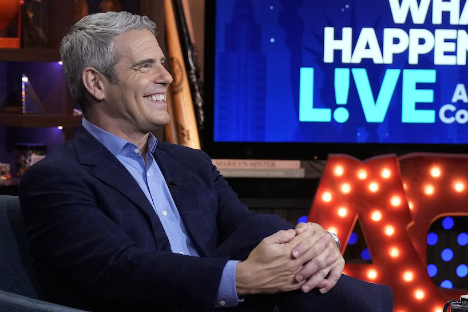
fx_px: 1612
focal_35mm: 124
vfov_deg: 11.1
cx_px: 314
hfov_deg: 16.5
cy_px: 149
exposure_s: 1/160
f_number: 2.8
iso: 2500
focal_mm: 52
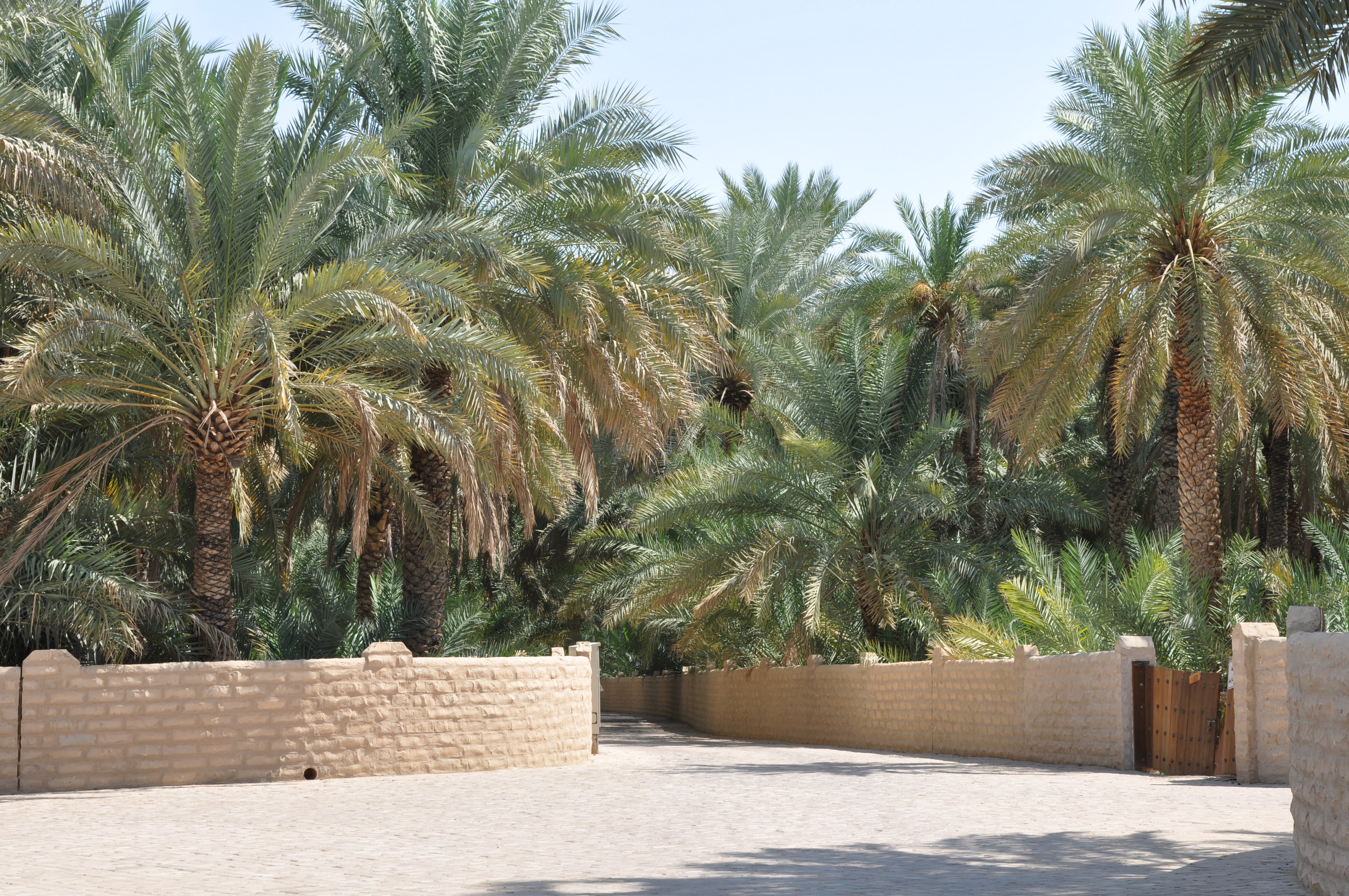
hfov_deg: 27.0
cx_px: 674
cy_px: 448
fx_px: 2807
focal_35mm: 75
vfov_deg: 18.1
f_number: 13
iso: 200
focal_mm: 50
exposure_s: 1/160
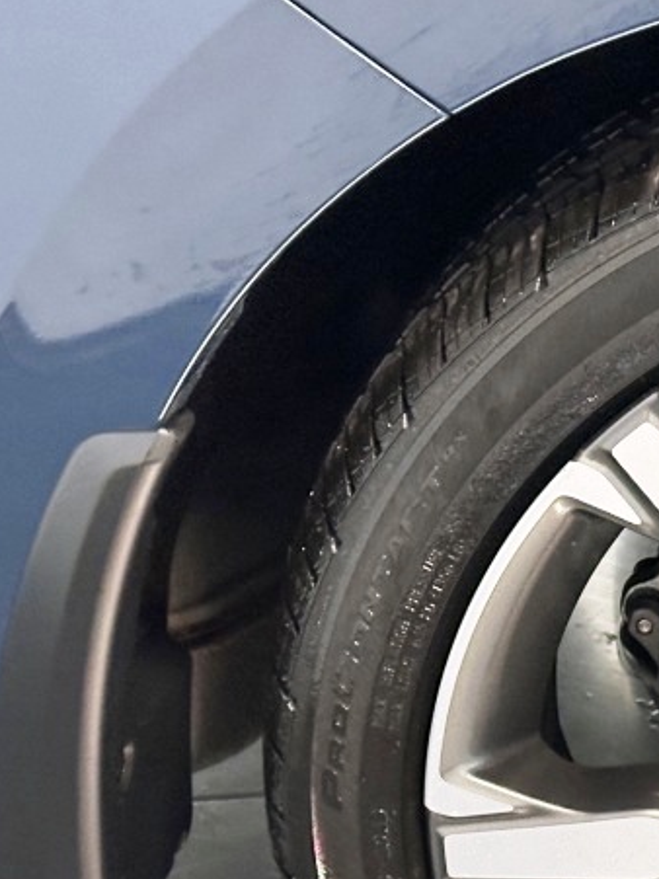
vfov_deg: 17.9
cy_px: 709
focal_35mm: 109
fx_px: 2768
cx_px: 930
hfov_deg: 13.0
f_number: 1.78
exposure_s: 1/30
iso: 640
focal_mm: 6.86
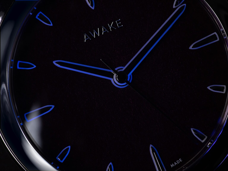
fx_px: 936
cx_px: 114
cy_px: 86
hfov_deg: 13.9
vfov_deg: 10.5
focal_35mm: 142
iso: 100
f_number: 9
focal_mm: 71
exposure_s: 1/30
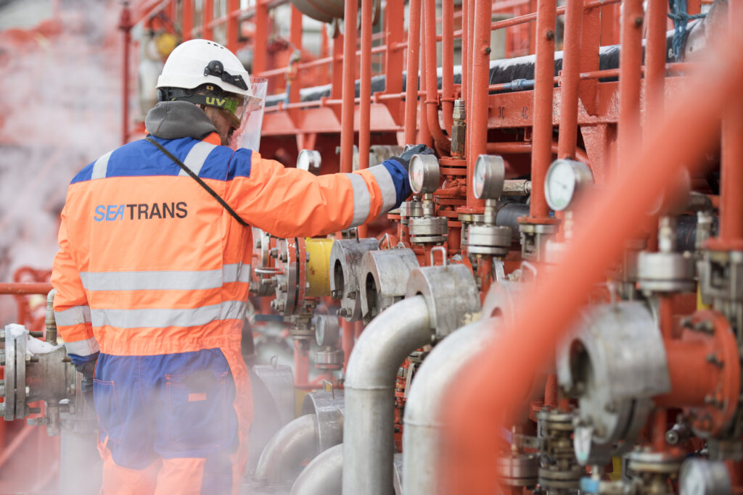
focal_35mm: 95
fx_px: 1961
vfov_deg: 14.4
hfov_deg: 21.5
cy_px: 248
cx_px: 372
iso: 400
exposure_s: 1/500
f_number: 2.8
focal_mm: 95
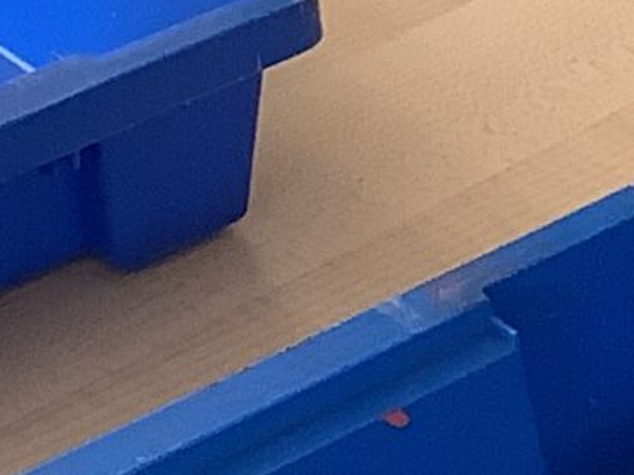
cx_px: 1119
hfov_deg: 8.8
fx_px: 3972
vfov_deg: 6.8
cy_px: 225
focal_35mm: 217
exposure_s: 1/50
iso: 100
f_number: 2.4
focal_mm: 3.3
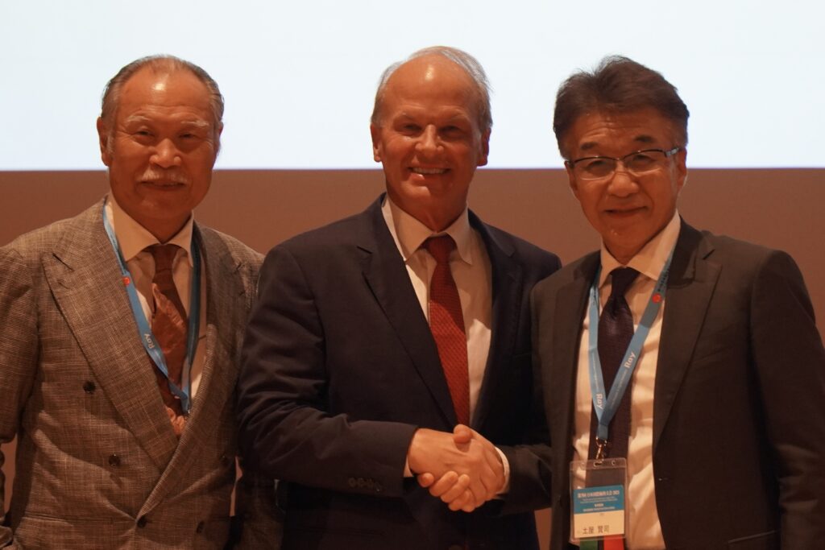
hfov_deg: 13.0
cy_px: 275
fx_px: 3610
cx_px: 412
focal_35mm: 158
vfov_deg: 8.7
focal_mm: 105
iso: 1250
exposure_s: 1/200
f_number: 4
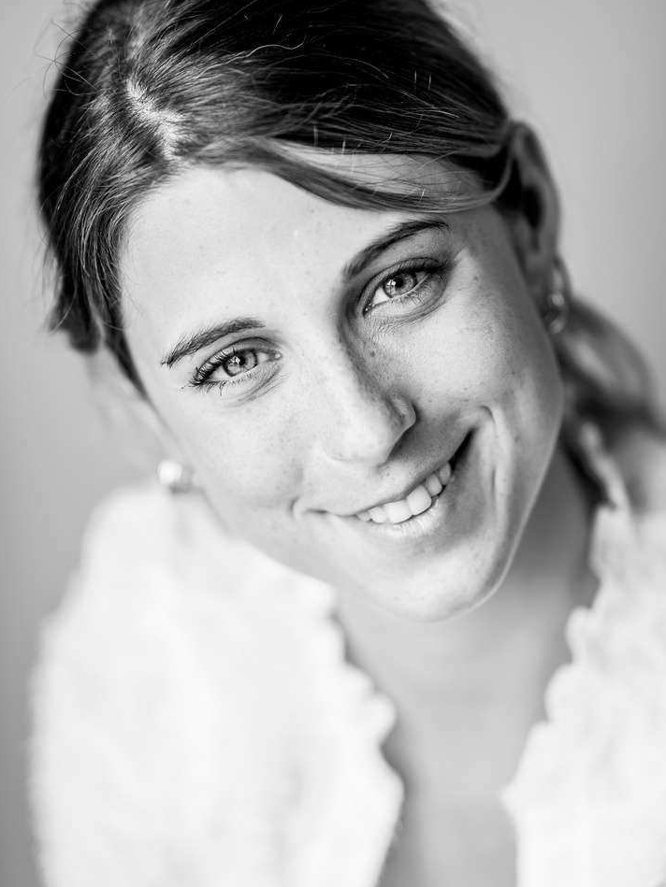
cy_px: 443
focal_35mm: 93
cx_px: 333
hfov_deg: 15.9
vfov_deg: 21.1
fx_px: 2385
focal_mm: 85
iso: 125
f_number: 2
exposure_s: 1/200
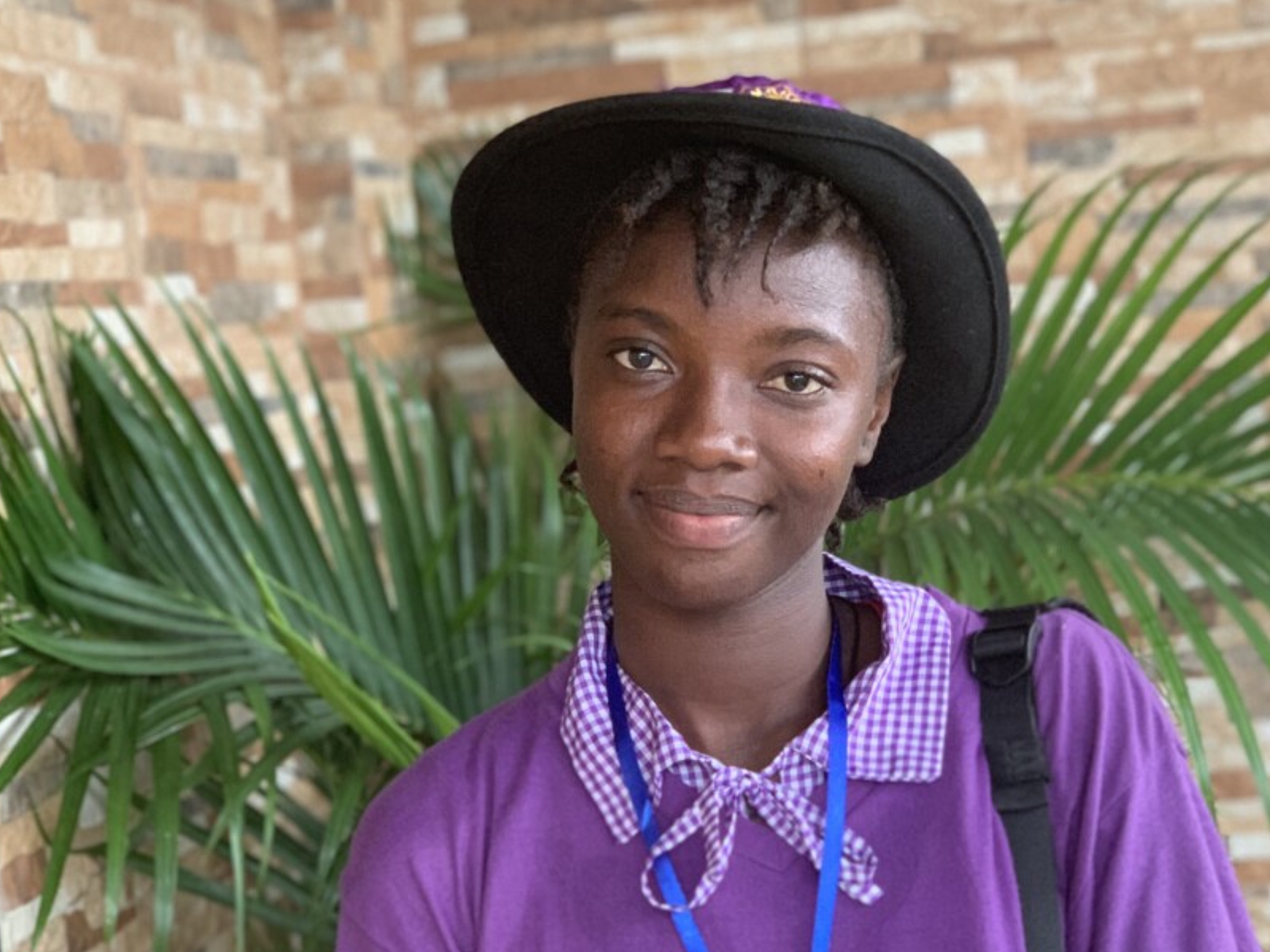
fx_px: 2862
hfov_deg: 25.0
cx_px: 751
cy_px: 497
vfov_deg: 18.9
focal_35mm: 78
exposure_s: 1/60
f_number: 2.4
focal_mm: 6
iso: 320
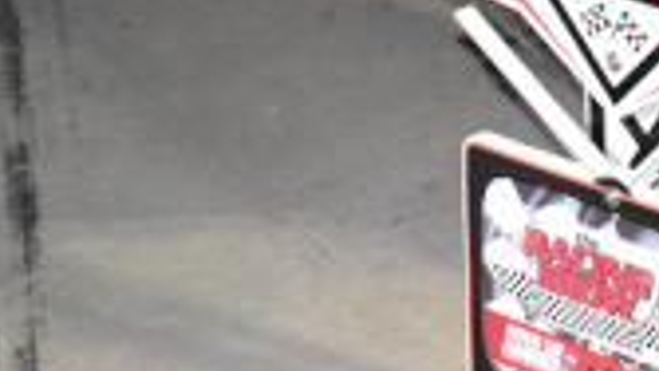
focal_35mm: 208
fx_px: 3635
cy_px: -543
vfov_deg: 5.6
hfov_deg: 10.2
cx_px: 844
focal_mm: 26
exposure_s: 1/60
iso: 3200
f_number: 10
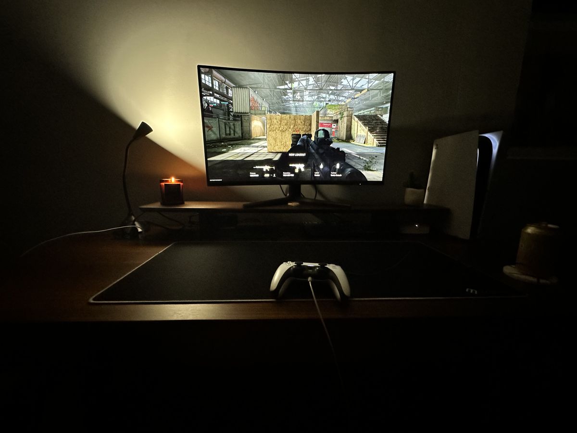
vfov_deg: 85.7
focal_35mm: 14
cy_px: 216
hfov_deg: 102.1
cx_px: 288
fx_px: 233
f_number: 2.2
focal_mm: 2.22
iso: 400
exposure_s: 1/60
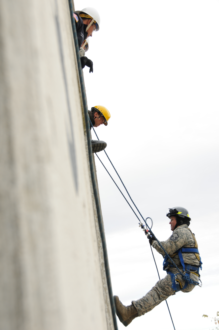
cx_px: 110
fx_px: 549
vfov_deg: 33.4
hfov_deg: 22.6
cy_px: 165
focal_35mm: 60
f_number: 7.1
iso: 200
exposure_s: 1/160
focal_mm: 40
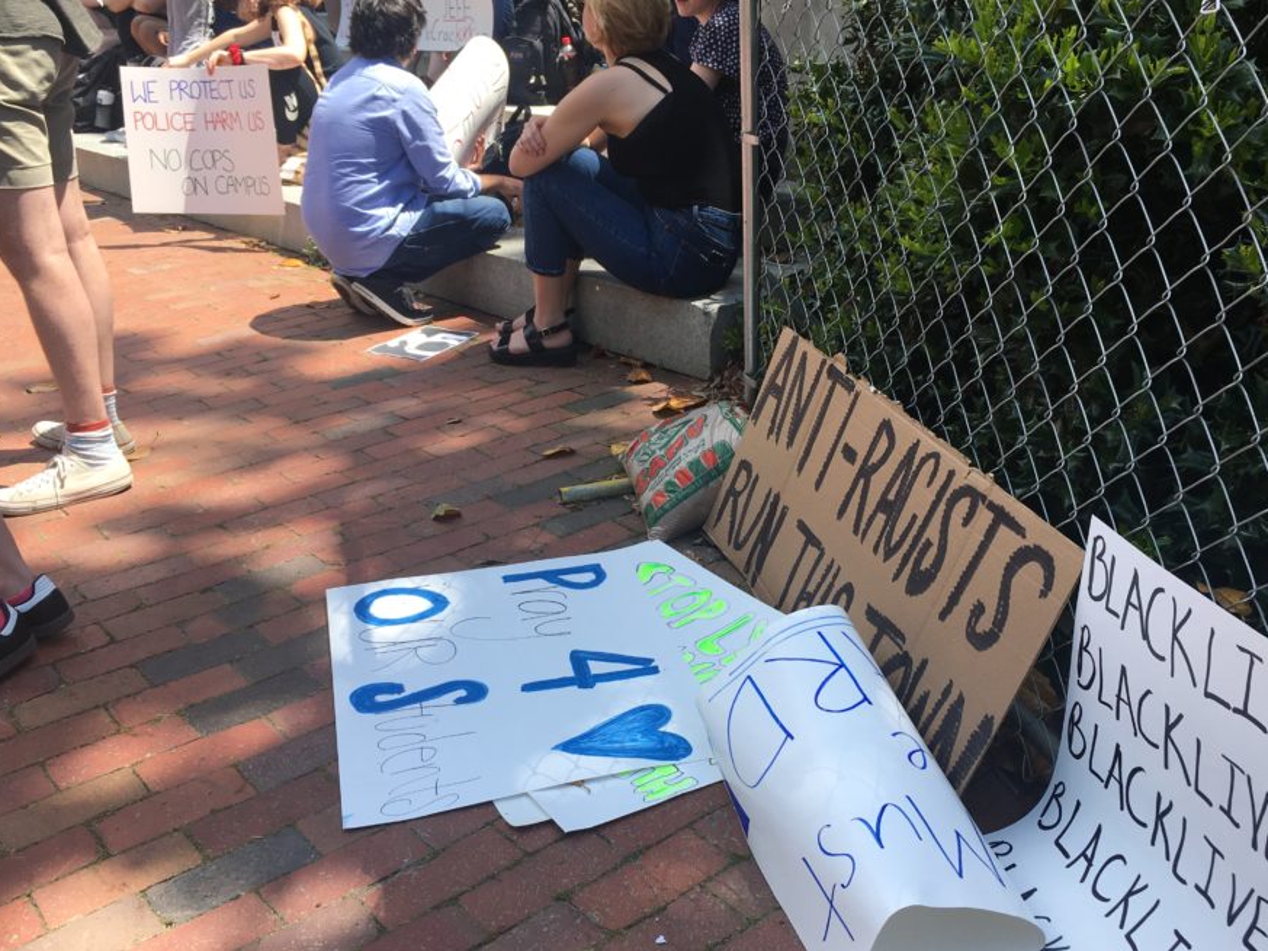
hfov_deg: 53.9
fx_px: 1246
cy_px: 534
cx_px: 665
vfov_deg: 41.7
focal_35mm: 34
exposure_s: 1/693
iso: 25
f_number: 2.2
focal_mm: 4.15
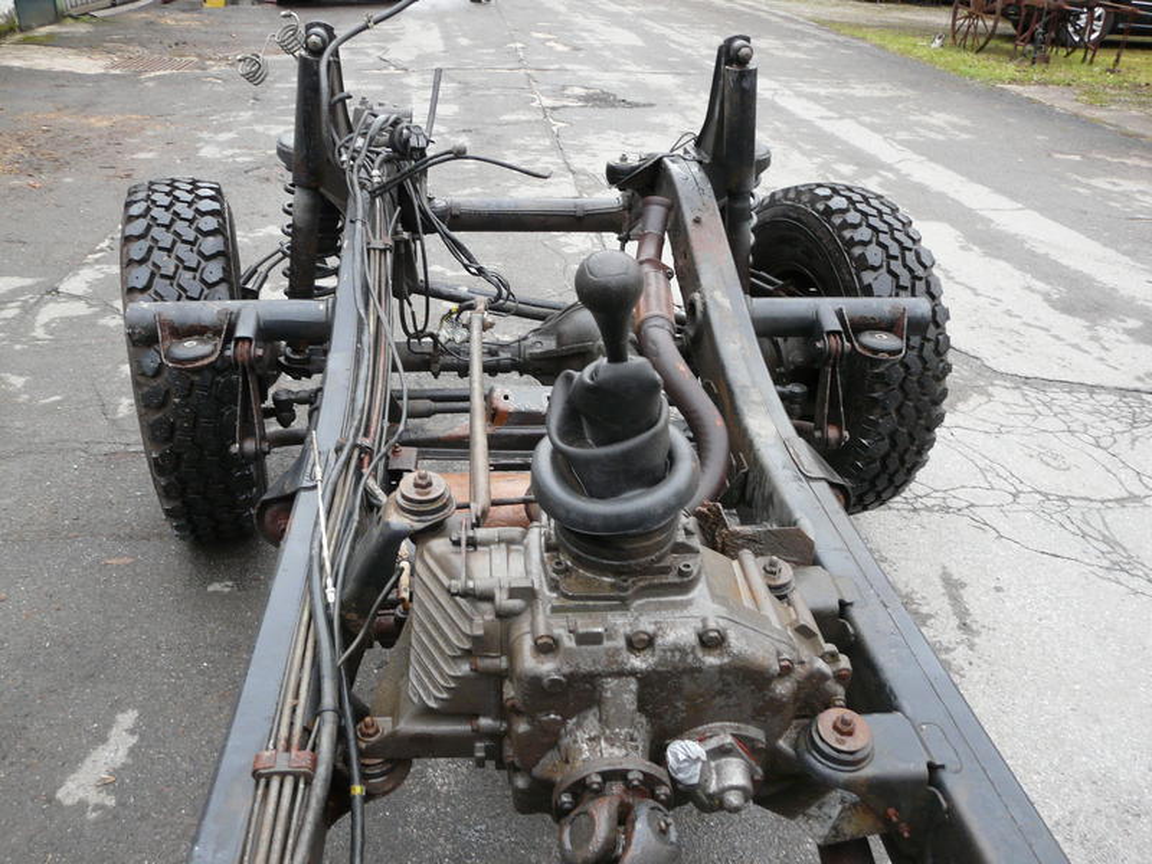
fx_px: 932
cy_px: 432
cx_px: 576
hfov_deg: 63.4
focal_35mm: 28
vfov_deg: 49.7
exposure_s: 1/30
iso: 160
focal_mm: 4.6
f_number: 2.8
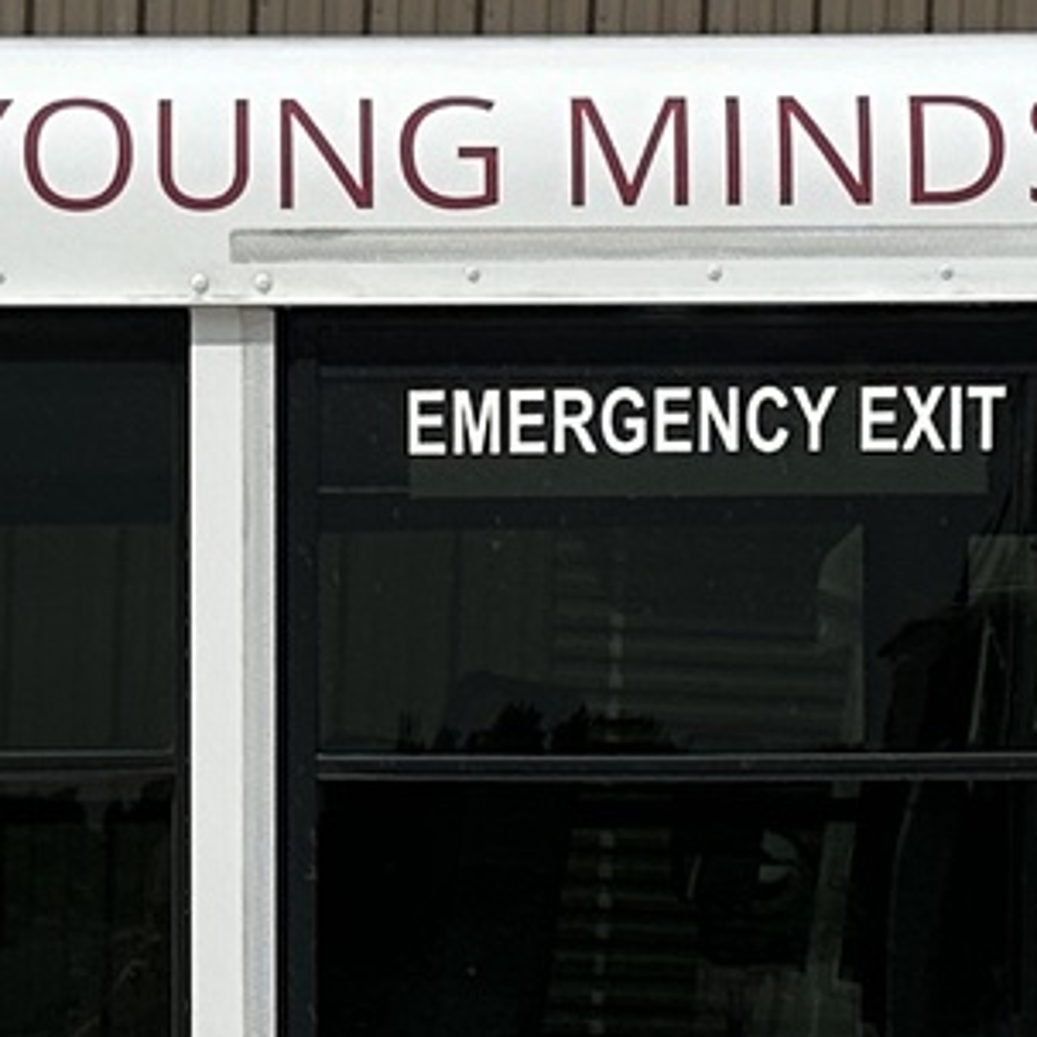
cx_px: 176
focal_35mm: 187
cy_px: 1136
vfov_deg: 9.3
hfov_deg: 9.3
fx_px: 6338
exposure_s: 1/13699
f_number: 1.78
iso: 80
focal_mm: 6.86
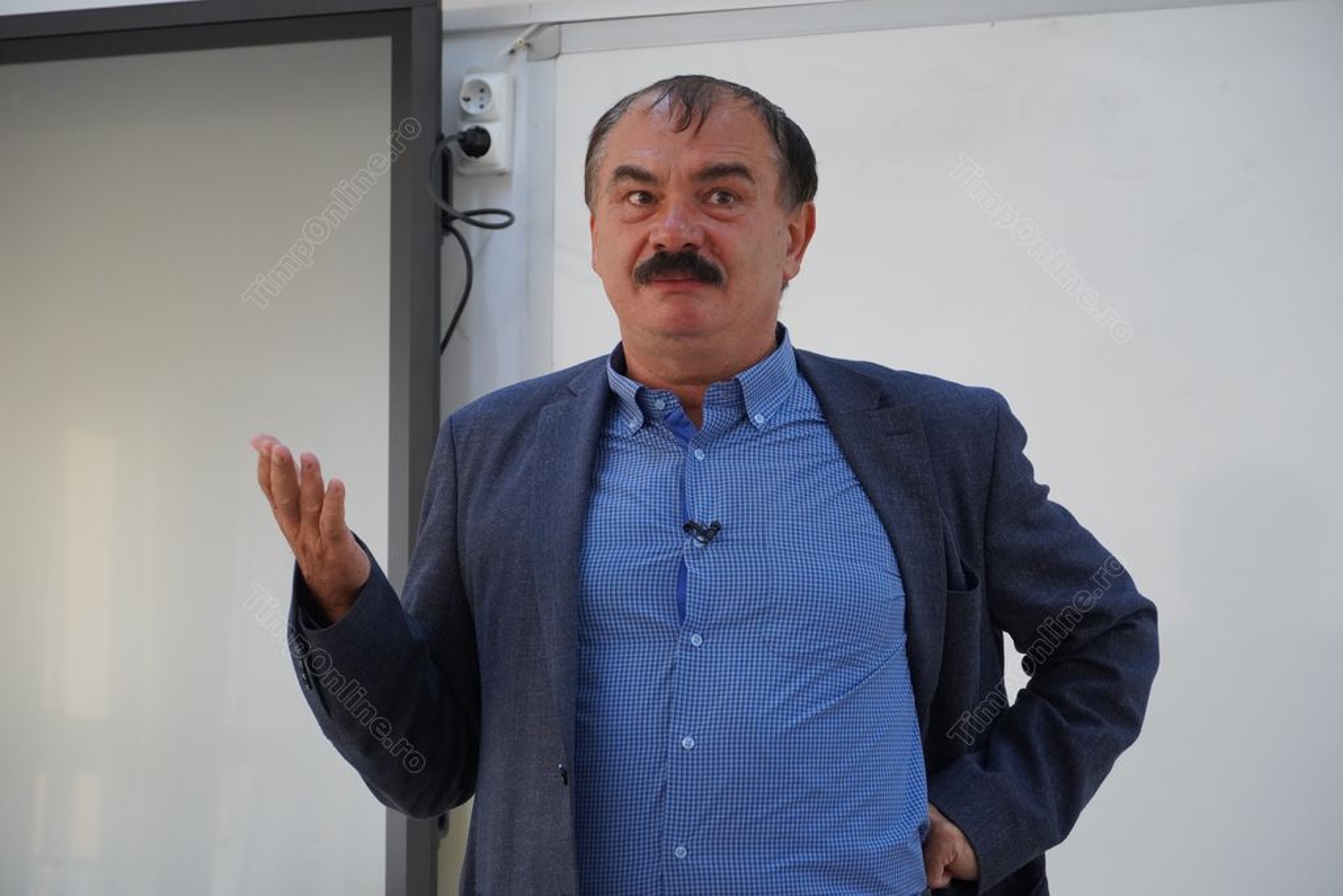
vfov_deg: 11.6
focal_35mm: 118
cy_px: 448
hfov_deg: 17.3
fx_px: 4421
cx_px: 672
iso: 1600
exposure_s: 1/160
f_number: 5.6
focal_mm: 79
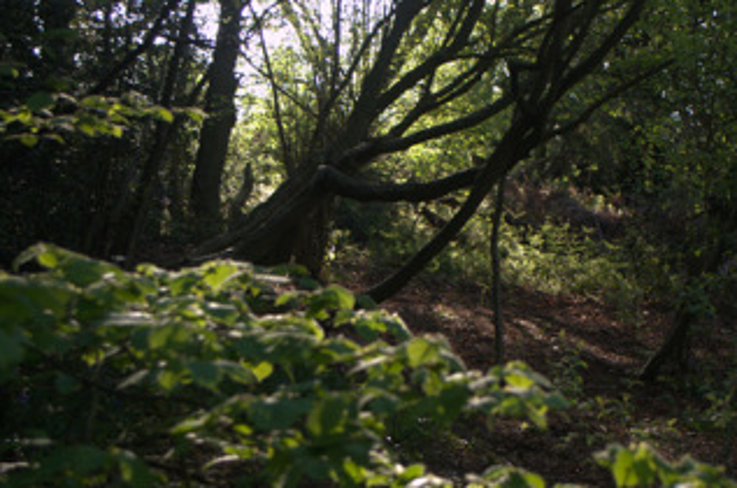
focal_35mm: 83
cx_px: 600
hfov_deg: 24.1
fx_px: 1696
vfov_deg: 16.3
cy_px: 107
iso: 400
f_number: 5.6
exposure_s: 1/125
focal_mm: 30
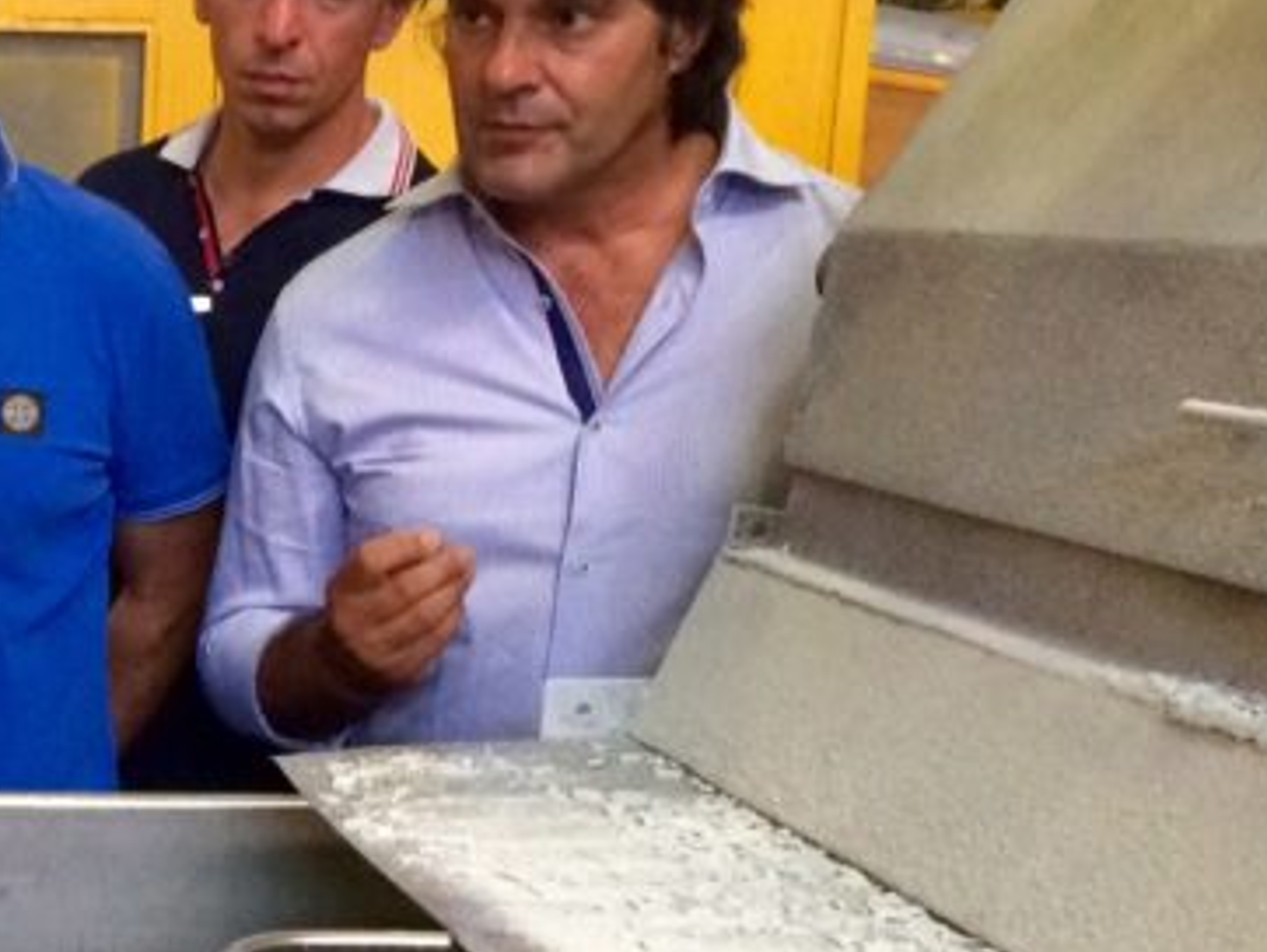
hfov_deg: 22.2
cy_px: 826
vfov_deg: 17.8
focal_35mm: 82
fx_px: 3003
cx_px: -196
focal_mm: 4.15
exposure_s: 1/33
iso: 320
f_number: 2.2
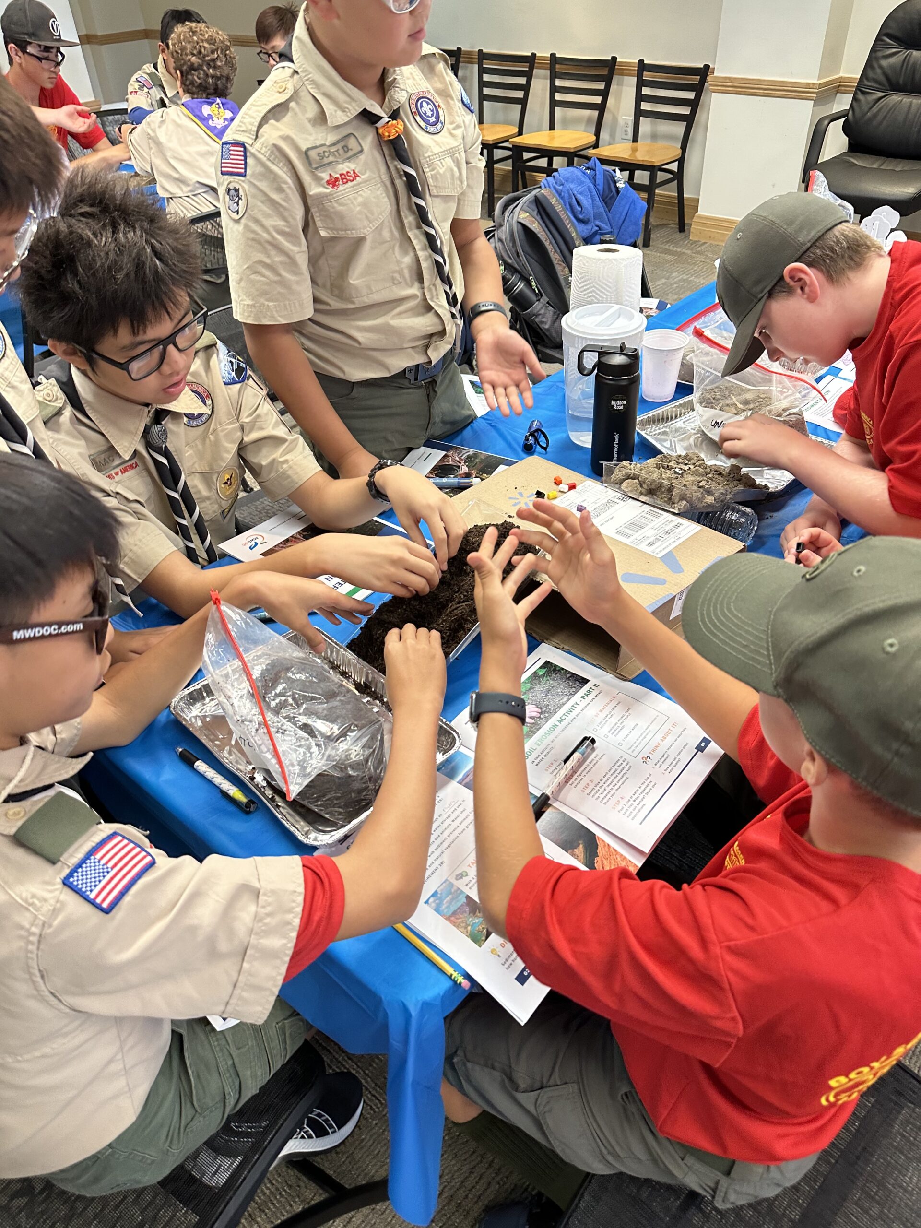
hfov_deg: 56.8
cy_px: 614
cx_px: 460
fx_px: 851
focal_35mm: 24
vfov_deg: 71.6
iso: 250
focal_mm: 6.86
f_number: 1.78
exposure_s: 1/60
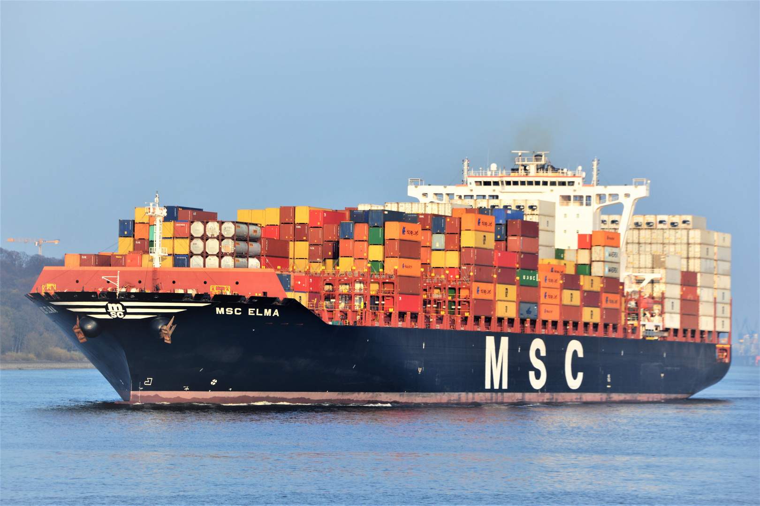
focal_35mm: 188
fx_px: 3958
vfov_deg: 7.3
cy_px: 253
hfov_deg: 11.0
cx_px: 380
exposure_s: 1/250
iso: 140
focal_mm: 125
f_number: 8
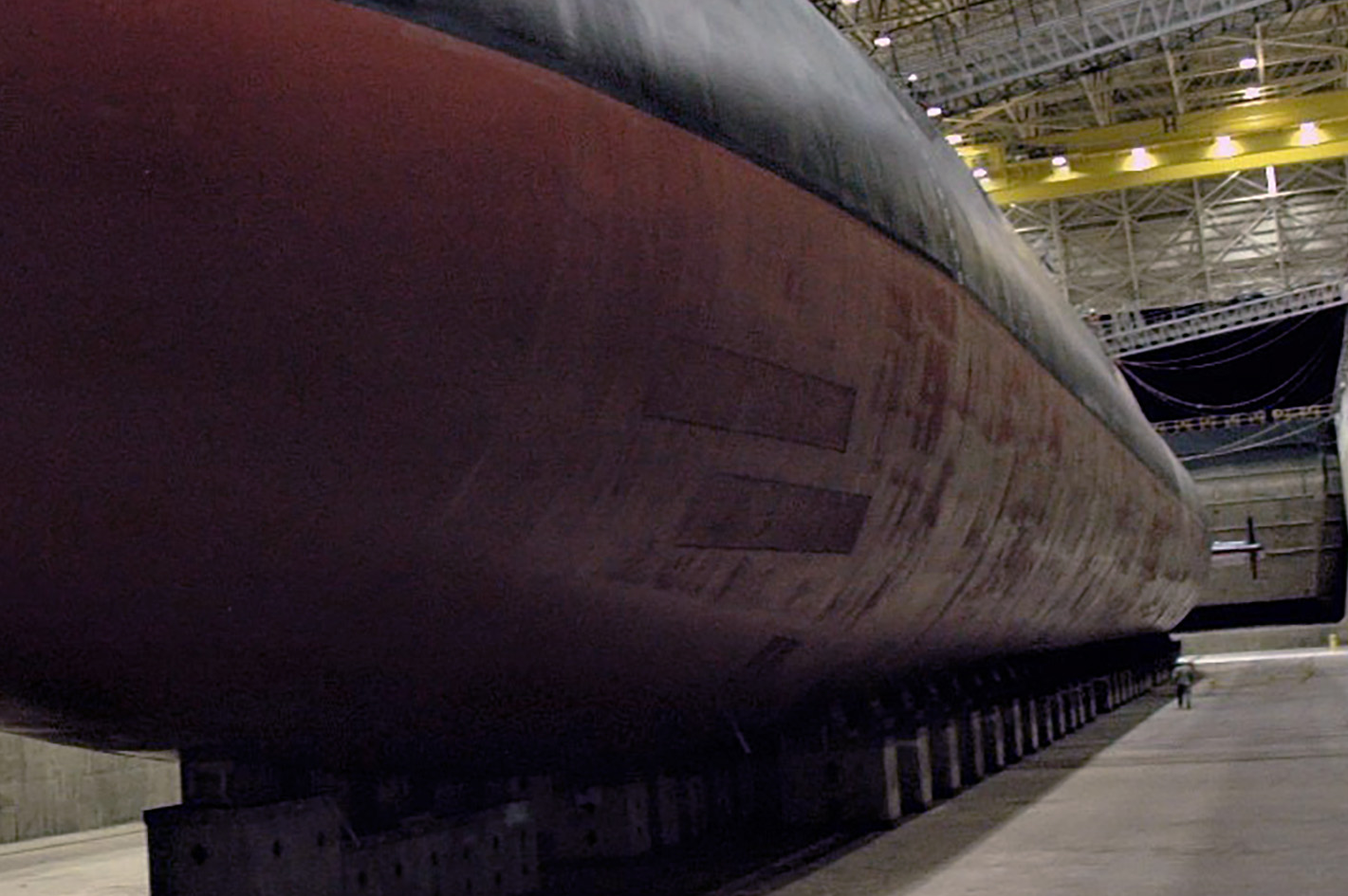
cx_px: 140
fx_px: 2133
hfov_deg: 33.3
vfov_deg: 23.7
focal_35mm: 57
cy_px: 413
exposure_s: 1/15
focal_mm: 18
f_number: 3.5
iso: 1000
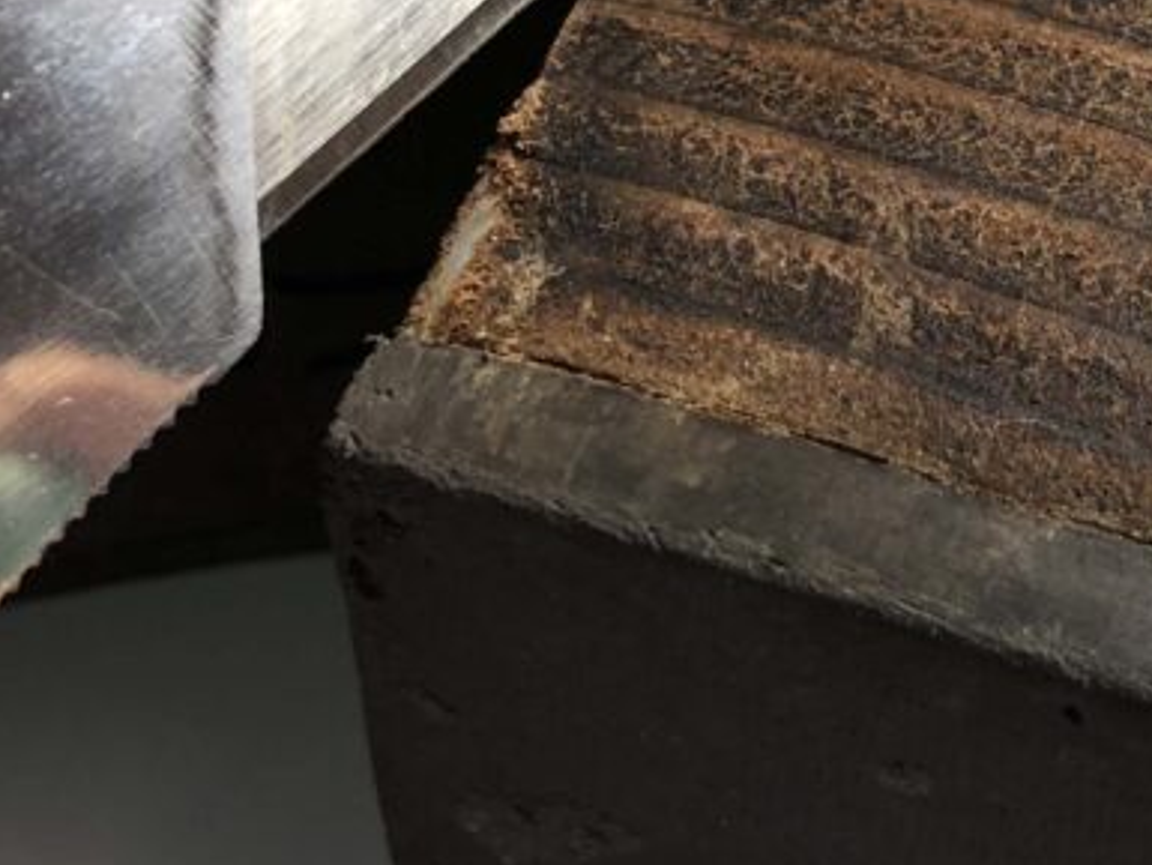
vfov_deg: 17.2
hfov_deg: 22.9
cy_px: 135
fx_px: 2830
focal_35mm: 85
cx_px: 787
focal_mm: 4
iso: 32
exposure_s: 1/30
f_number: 1.8
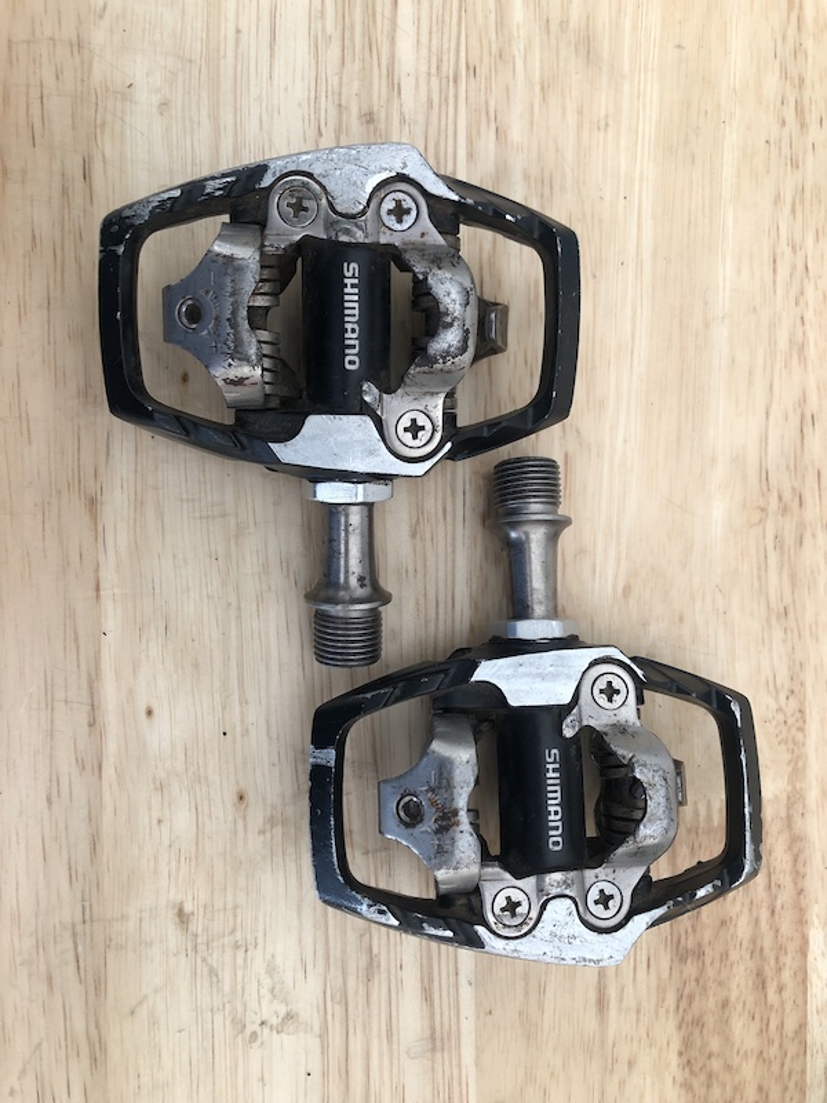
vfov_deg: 63.4
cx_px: 414
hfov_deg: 49.7
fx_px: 892
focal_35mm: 28
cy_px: 552
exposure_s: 1/40
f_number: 1.8
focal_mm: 3.99
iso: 25
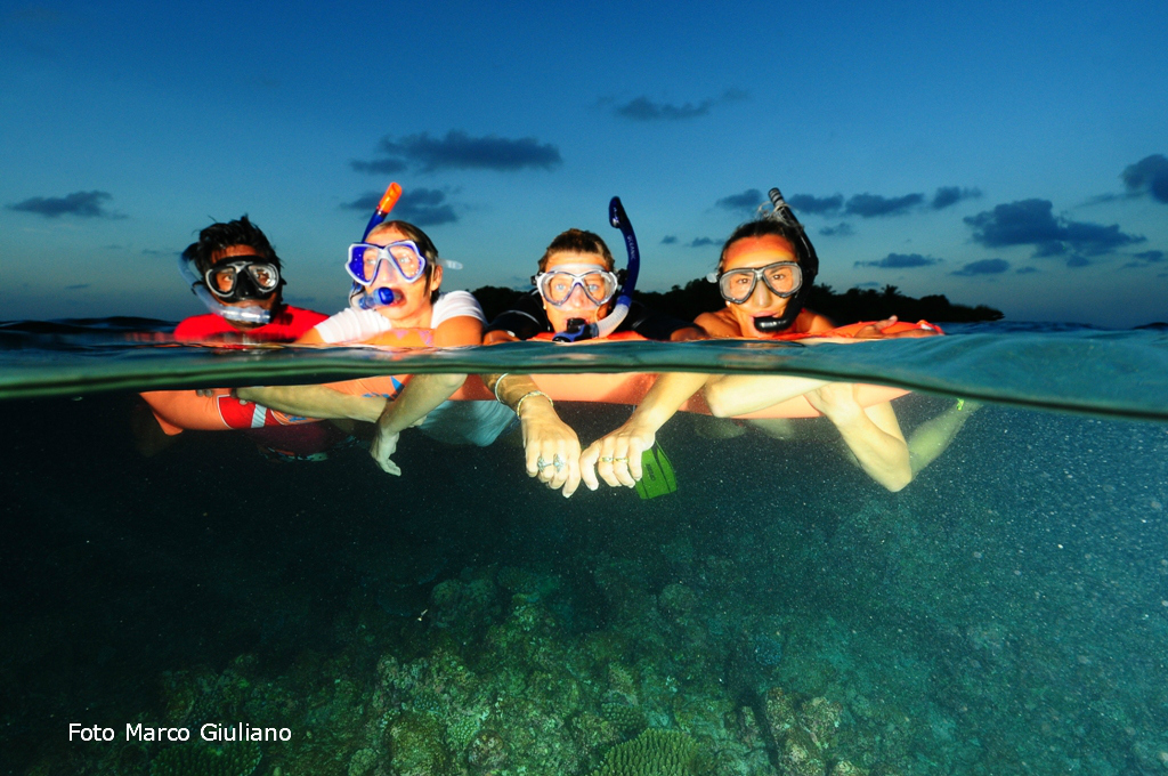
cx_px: 584
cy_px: 388
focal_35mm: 18
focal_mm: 12
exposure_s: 1/200
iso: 320
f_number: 11
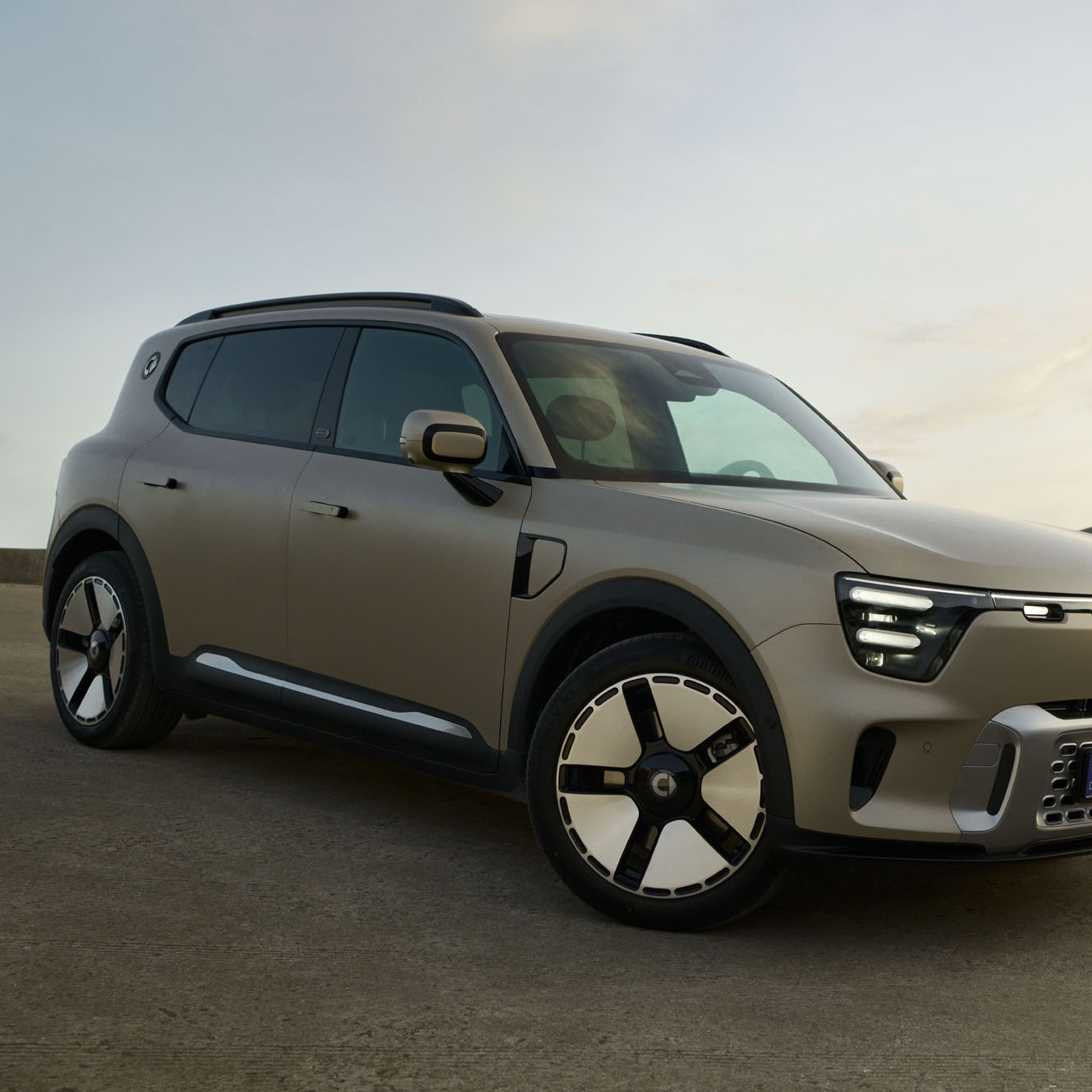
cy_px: 546
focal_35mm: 46
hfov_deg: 36.5
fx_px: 1642
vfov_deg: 36.8
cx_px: 709
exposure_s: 1/320
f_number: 5.6
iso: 800
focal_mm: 36
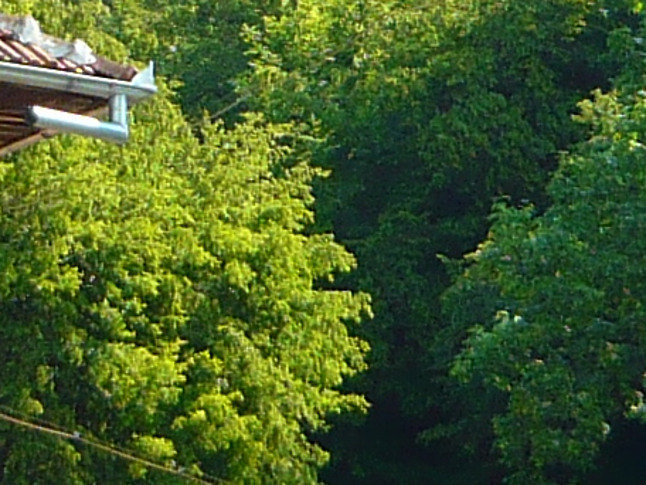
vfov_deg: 6.3
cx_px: 230
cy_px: 111
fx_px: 4404
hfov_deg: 8.4
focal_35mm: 236
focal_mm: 5.5
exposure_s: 1/640
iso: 100
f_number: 2.8
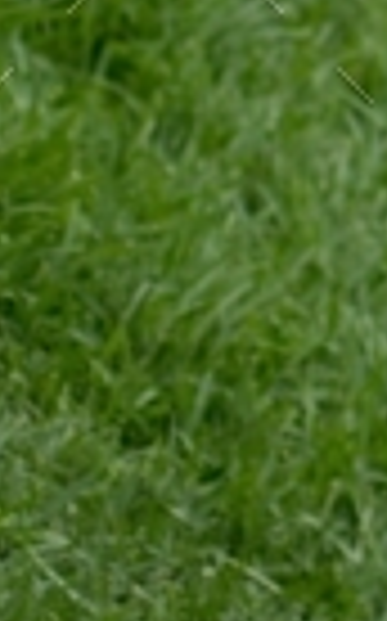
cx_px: 828
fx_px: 8303
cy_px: -128
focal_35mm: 491
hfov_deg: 2.7
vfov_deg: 4.3
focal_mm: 50
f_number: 3.2
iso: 200
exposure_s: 1/640
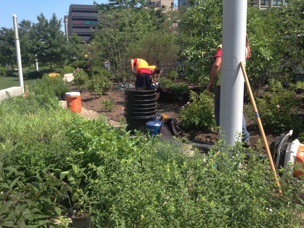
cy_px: 114
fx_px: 307
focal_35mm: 35
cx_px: 152
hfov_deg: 52.6
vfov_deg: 40.7
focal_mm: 4.28
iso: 50
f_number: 2.4
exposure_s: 1/876
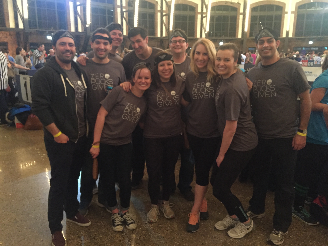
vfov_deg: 48.2
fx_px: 275
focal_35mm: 29
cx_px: 164
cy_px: 123
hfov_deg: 61.7
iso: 640
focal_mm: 4.15
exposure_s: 1/15
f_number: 2.2
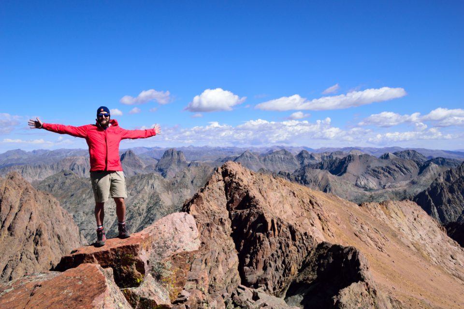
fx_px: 425
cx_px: 232
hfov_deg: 57.2
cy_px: 154
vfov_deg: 40.0
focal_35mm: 33
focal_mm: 22
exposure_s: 1/500
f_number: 11
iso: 320
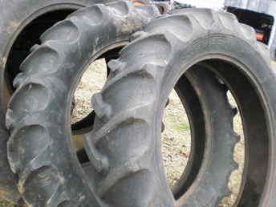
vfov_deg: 37.7
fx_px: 303
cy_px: 104
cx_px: 138
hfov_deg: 49.0
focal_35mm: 38
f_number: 3.1
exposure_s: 1/100
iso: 200
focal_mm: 6.3
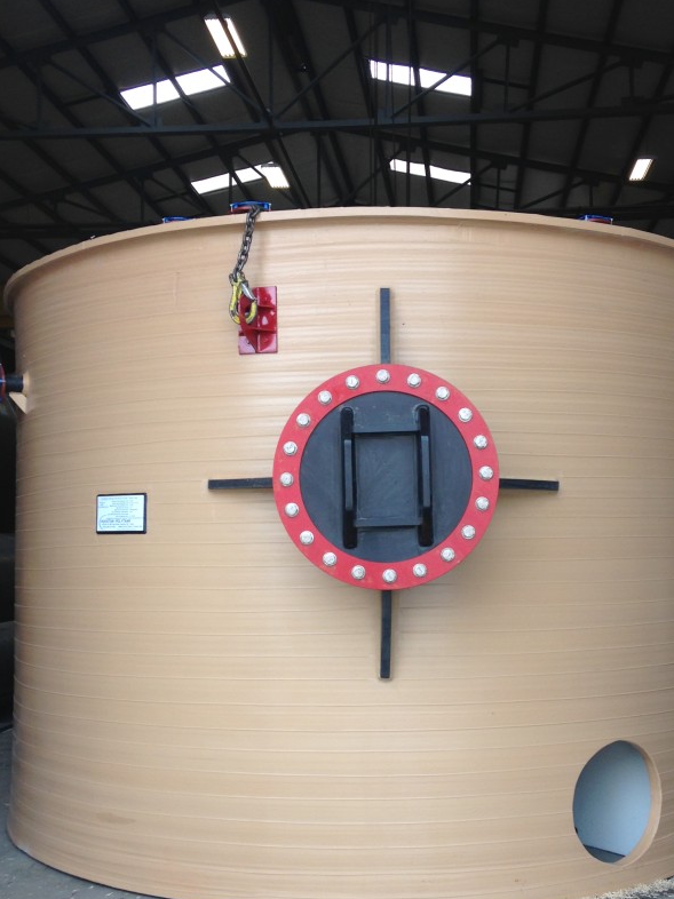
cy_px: 511
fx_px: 1091
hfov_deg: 34.3
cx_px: 373
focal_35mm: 42
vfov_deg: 44.7
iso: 50
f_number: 2.4
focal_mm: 4.12
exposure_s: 1/158
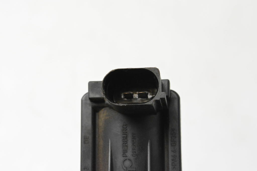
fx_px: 589
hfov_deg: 24.6
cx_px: 128
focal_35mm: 82
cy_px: 86
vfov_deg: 16.5
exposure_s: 1/320
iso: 6400
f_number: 9
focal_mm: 55
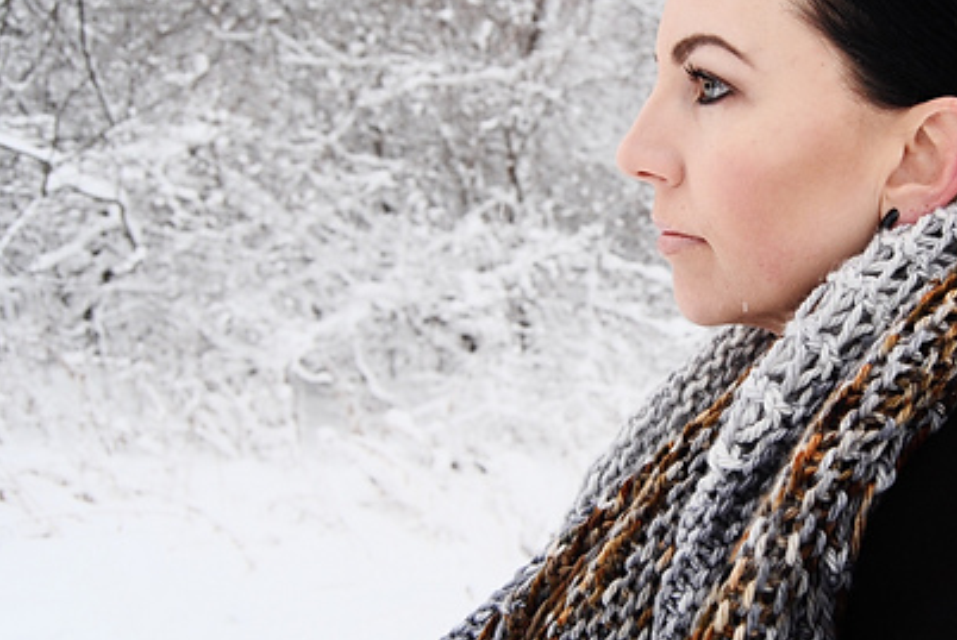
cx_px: 683
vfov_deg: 31.2
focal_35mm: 43
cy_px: 274
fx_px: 1144
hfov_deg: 44.3
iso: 200
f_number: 5.6
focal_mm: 18
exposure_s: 1/125
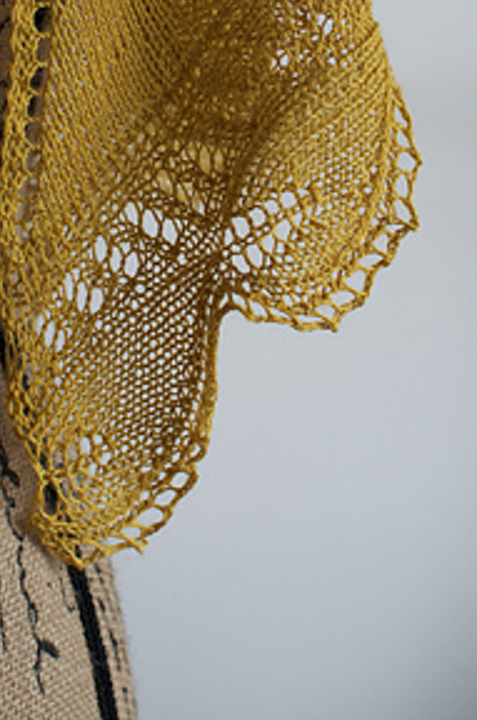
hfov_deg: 17.4
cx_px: 189
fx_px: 1556
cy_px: 130
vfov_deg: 25.5
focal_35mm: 78
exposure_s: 1/100
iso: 500
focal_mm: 30
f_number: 3.2
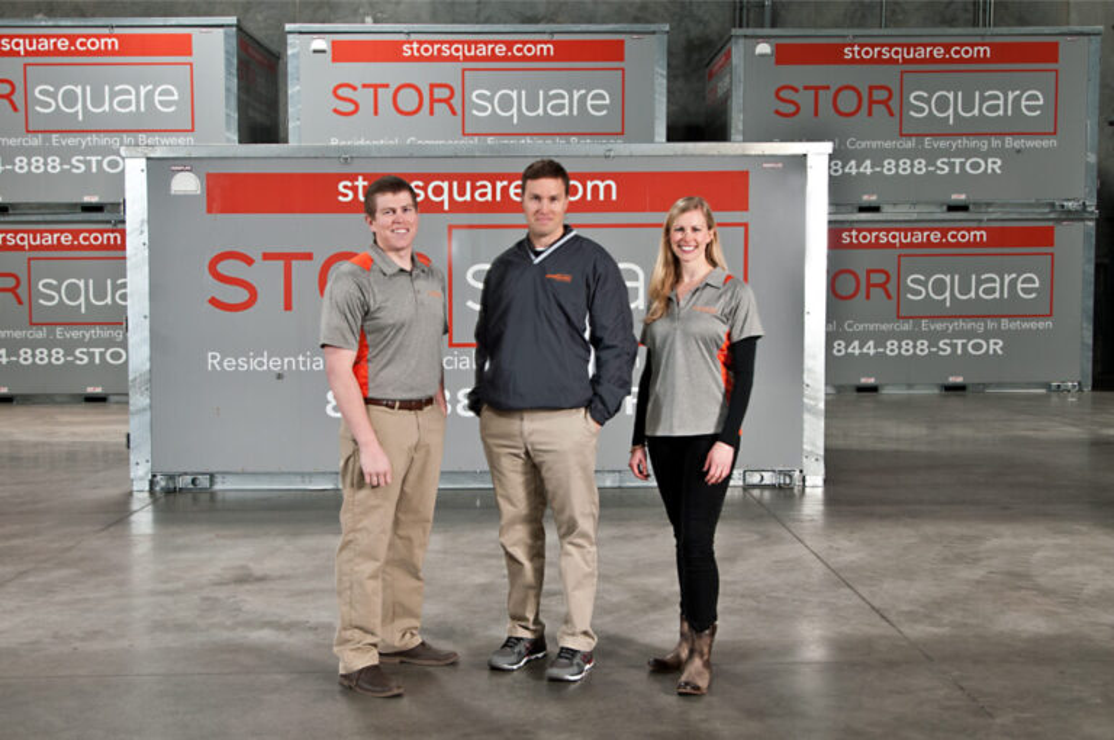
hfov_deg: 53.2
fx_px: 1113
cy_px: 370
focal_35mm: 36
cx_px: 557
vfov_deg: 36.8
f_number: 8
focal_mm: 24
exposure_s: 1
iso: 200
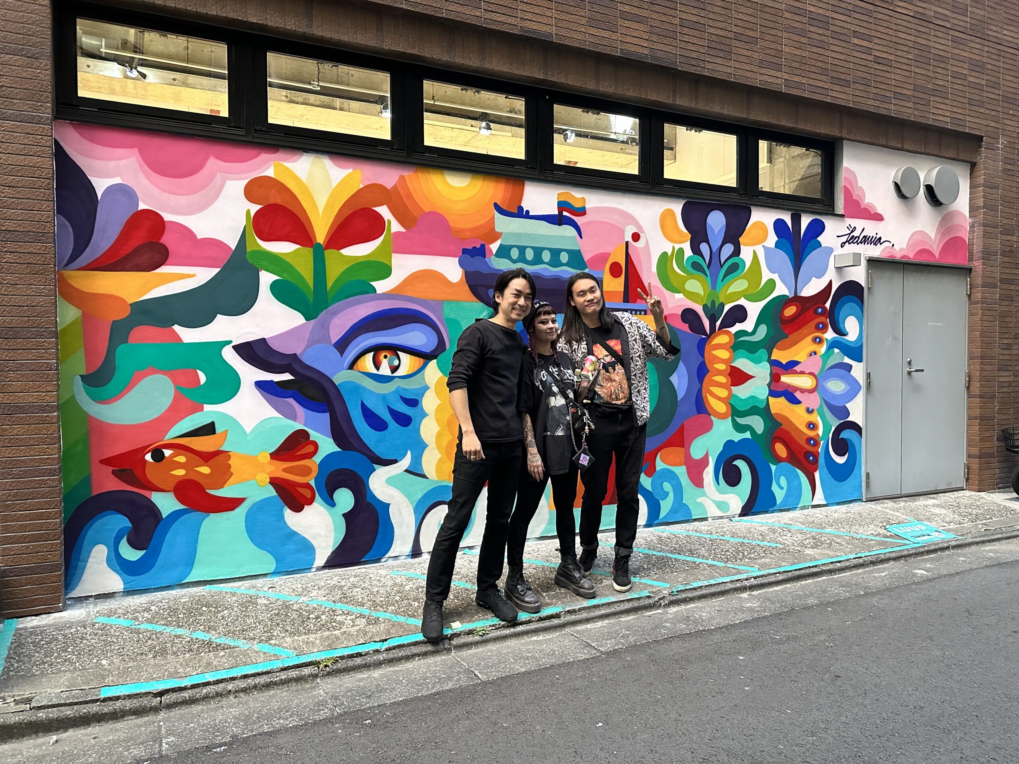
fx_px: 706
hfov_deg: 71.6
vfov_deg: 56.8
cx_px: 510
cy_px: 382
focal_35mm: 24
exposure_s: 1/50
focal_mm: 6.86
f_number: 1.78
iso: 640
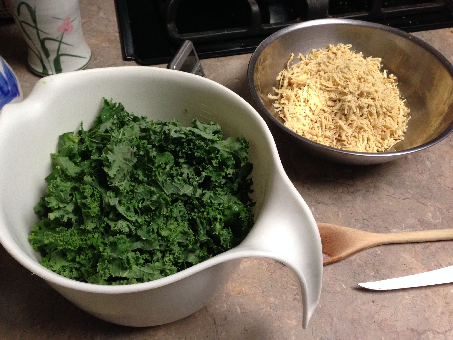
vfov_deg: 39.6
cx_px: 213
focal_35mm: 36
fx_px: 471
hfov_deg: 51.3
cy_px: 156
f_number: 2.4
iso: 320
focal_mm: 4.12
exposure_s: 1/20
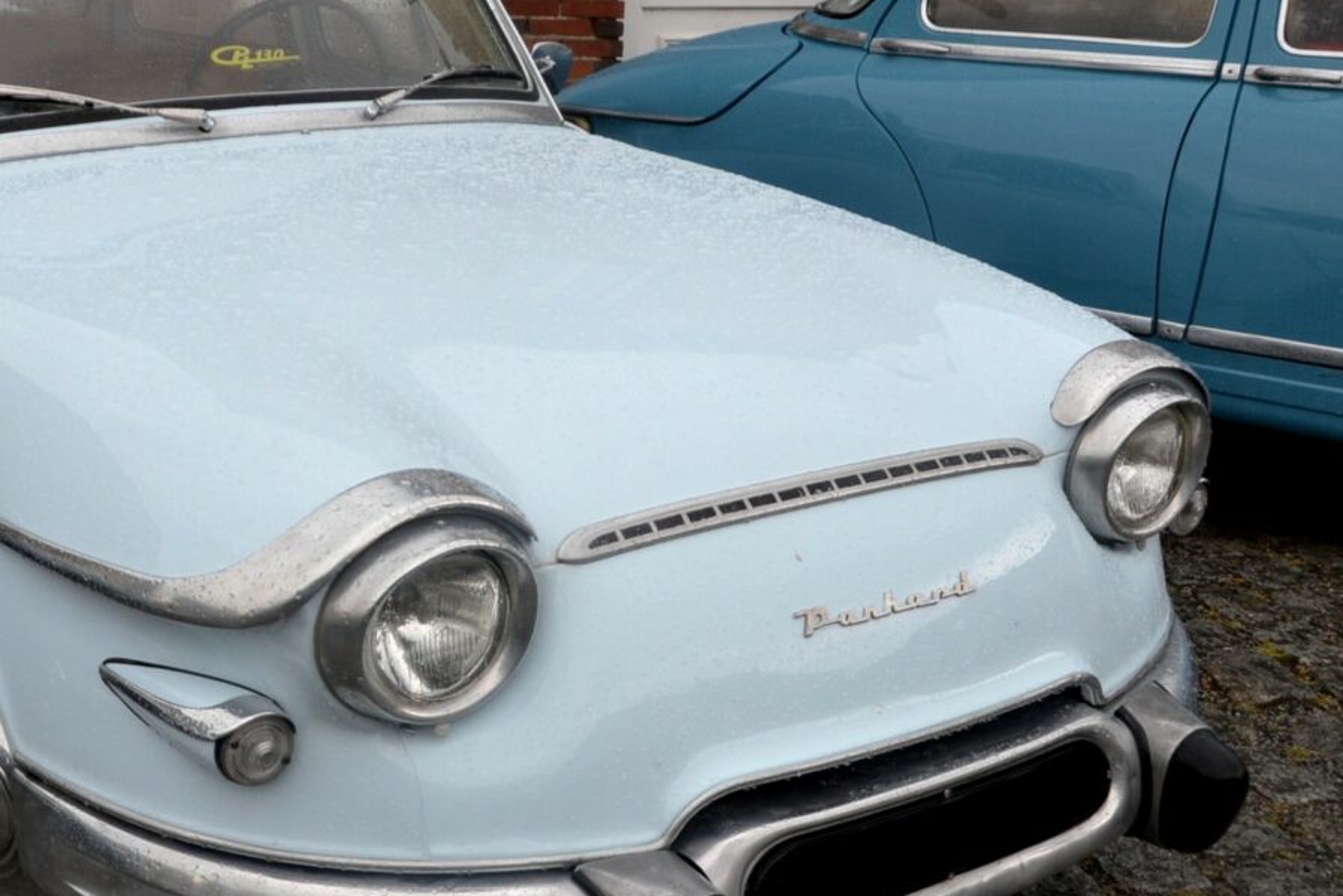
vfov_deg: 25.1
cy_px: 488
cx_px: 383
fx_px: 2009
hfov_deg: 36.3
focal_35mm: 54
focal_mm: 21
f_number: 8
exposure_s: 1/100
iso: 400
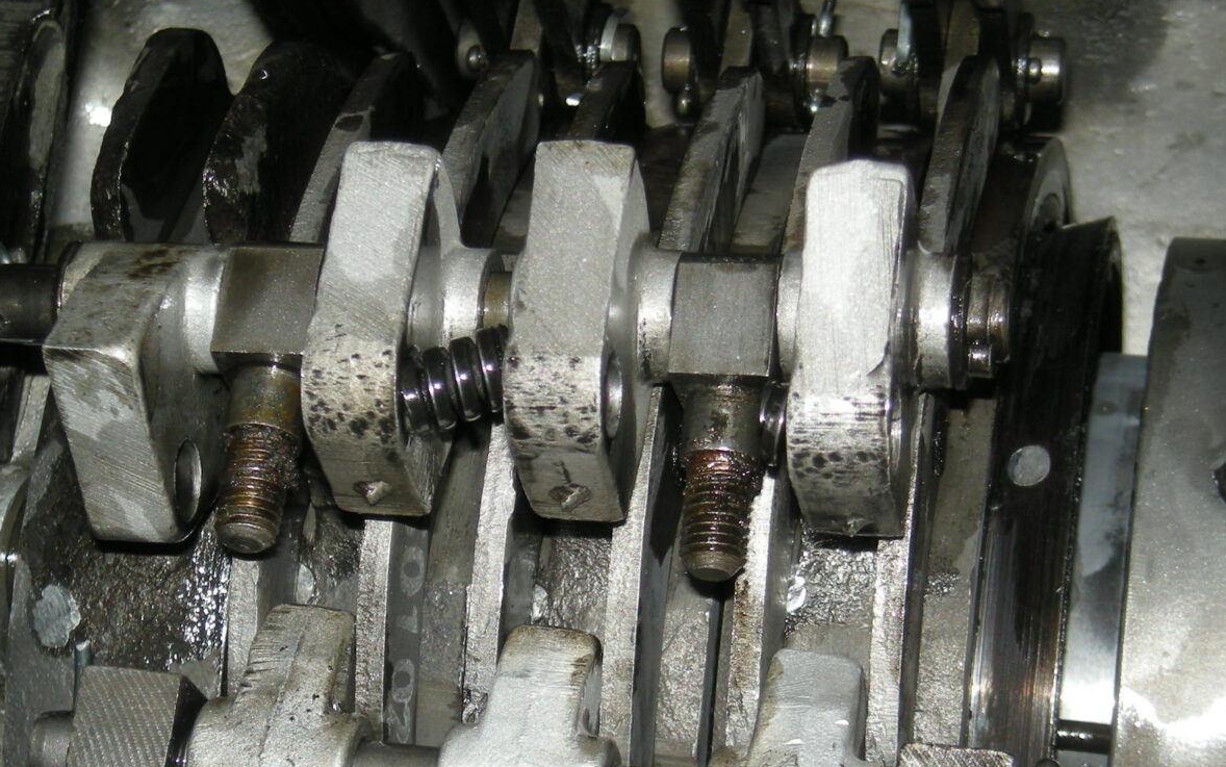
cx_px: 551
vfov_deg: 12.5
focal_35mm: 105
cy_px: 389
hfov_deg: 19.8
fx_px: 3509
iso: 59
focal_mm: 12.3
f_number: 7.8
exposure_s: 1/60
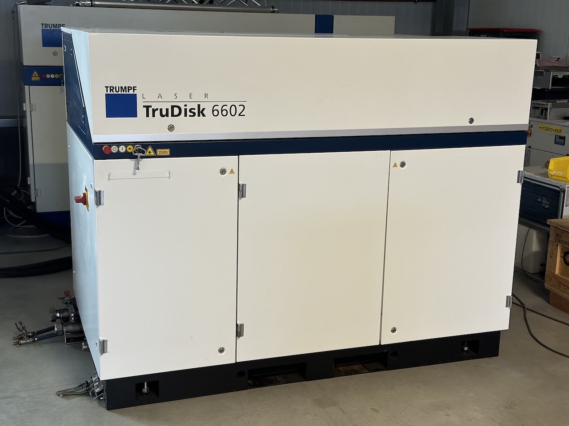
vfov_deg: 30.3
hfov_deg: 39.7
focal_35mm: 48
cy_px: 213
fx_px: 789
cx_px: 284
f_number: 1.78
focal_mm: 6.86
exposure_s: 1/33
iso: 200
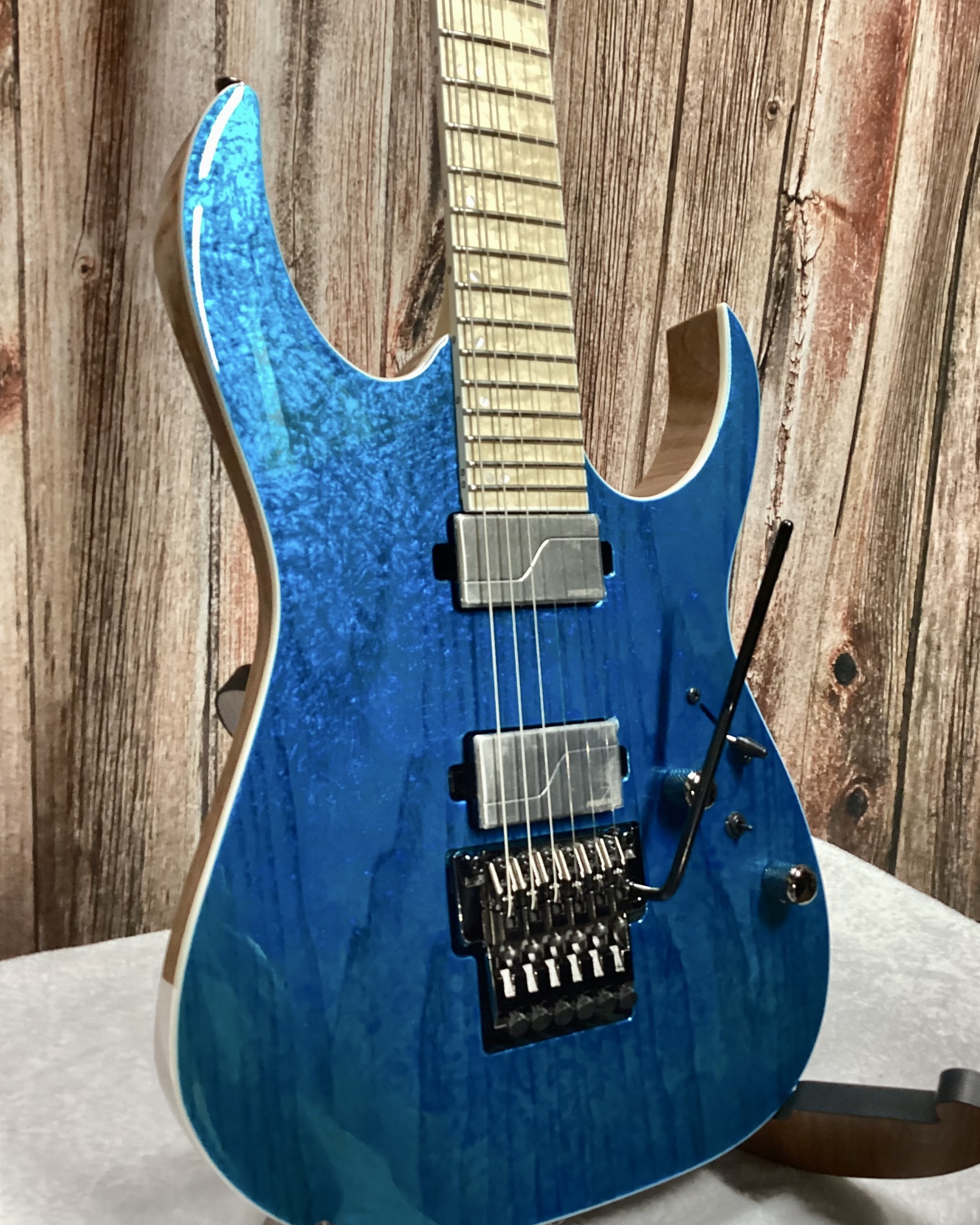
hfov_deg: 44.5
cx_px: 499
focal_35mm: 33
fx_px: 1196
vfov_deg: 54.2
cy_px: 657
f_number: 2.4
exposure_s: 1/40
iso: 250
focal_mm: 3.3
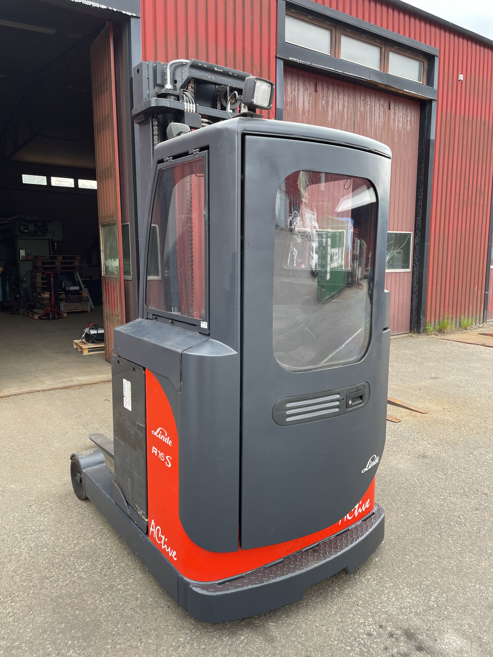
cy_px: 328
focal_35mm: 26
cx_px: 246
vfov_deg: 67.3
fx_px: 494
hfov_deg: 53.1
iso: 40
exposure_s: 1/255
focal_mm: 4.2
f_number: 1.6
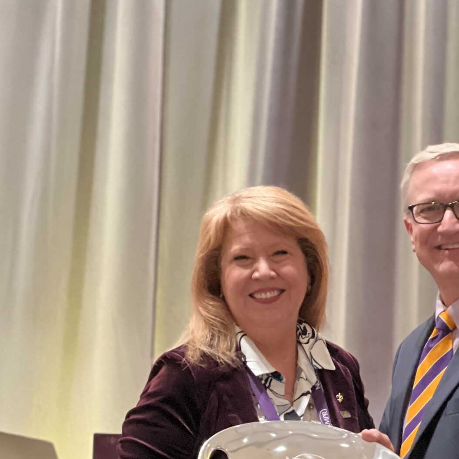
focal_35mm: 165
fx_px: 2475
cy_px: 495
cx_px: 376
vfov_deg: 10.5
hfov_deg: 10.6
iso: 640
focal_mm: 9
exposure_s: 1/15
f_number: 2.8
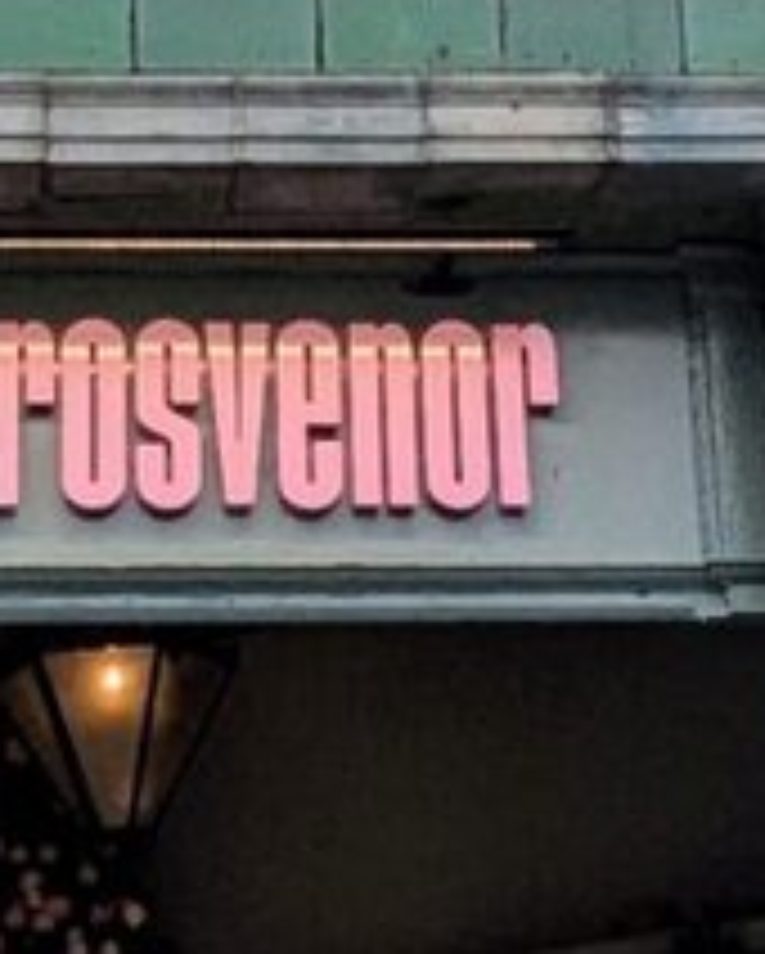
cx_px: 234
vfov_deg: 14.5
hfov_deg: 11.7
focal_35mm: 132
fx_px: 3730
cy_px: 171
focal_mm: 1.83
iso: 51
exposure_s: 1/205
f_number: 2.2
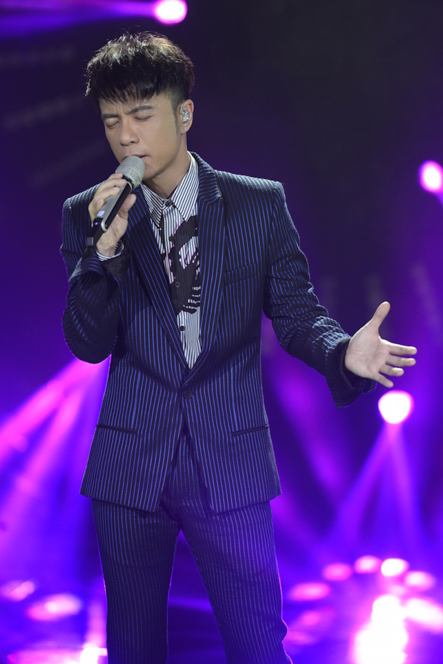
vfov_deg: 10.3
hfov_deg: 6.9
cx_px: 222
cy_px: 332
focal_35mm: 200
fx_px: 3689
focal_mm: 200
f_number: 3.5
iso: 1600
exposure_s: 1/320
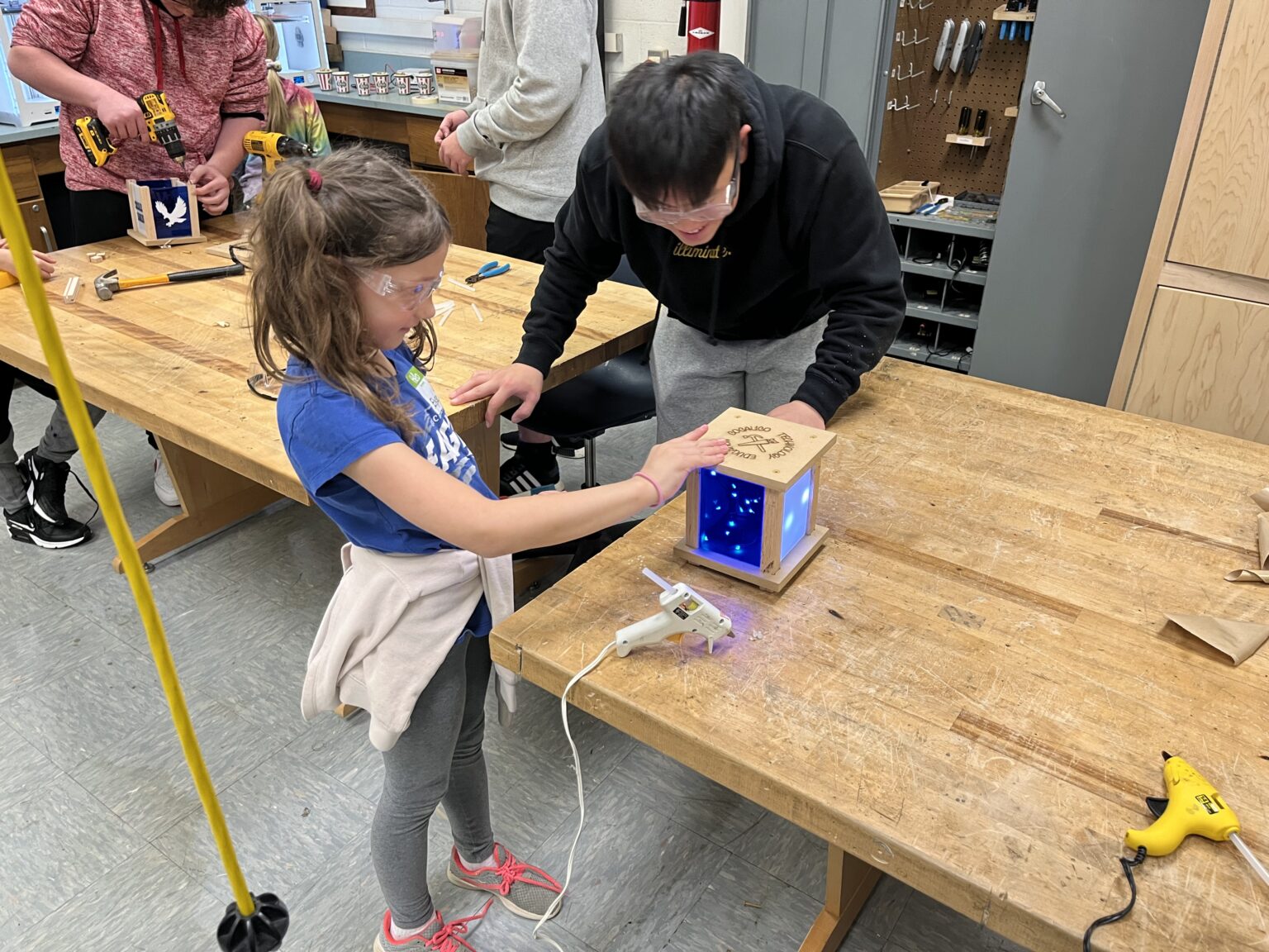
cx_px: 634
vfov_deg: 53.1
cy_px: 476
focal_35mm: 26
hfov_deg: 67.3
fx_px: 953
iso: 125
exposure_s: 1/60
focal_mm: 5.1
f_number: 1.6
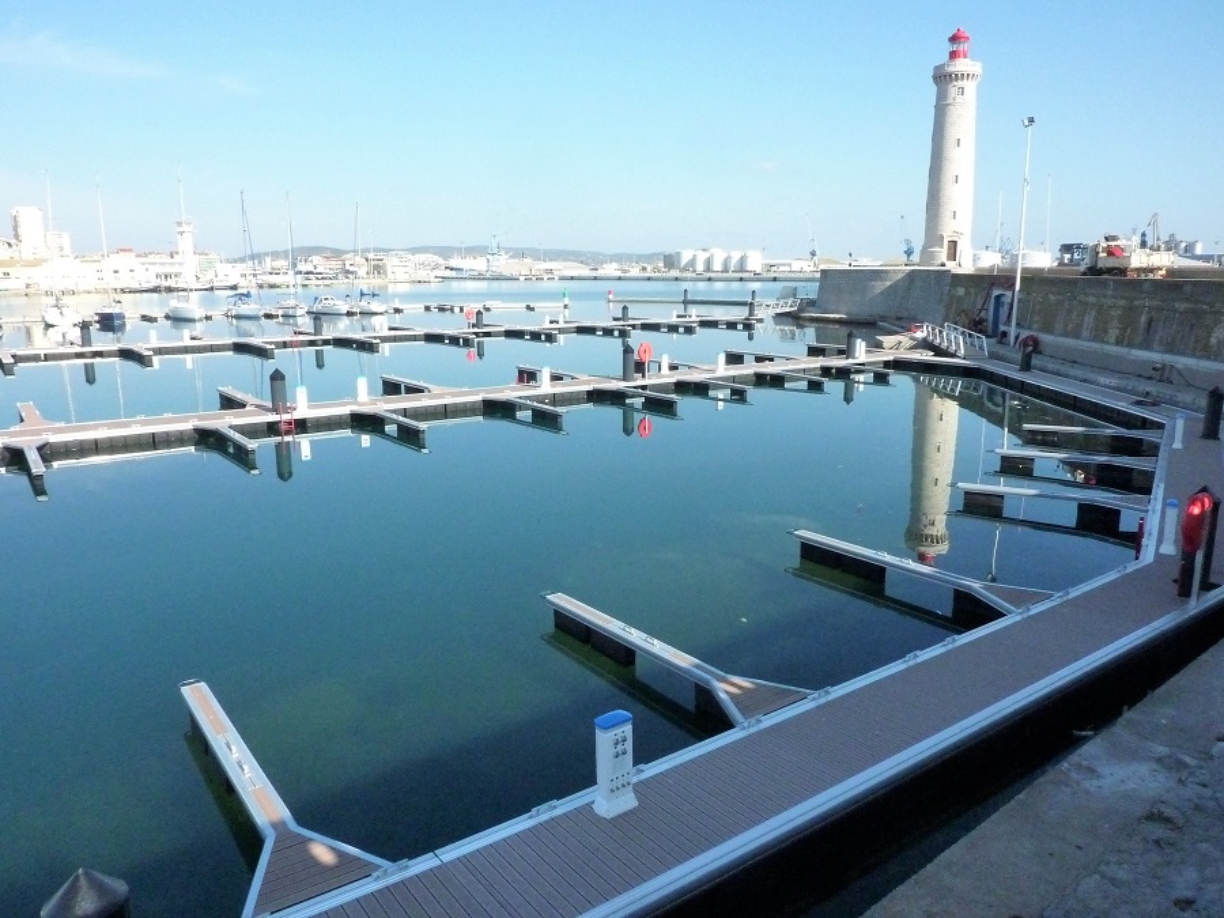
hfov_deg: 69.4
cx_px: 612
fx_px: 884
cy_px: 459
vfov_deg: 54.9
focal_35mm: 25
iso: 800
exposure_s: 1/1300
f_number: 6.3
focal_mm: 4.1
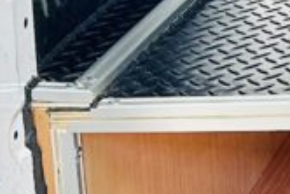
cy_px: -185
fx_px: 1451
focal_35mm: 180
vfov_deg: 7.4
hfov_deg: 10.0
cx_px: 695
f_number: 1.78
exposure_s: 1/100
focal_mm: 6.86
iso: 160
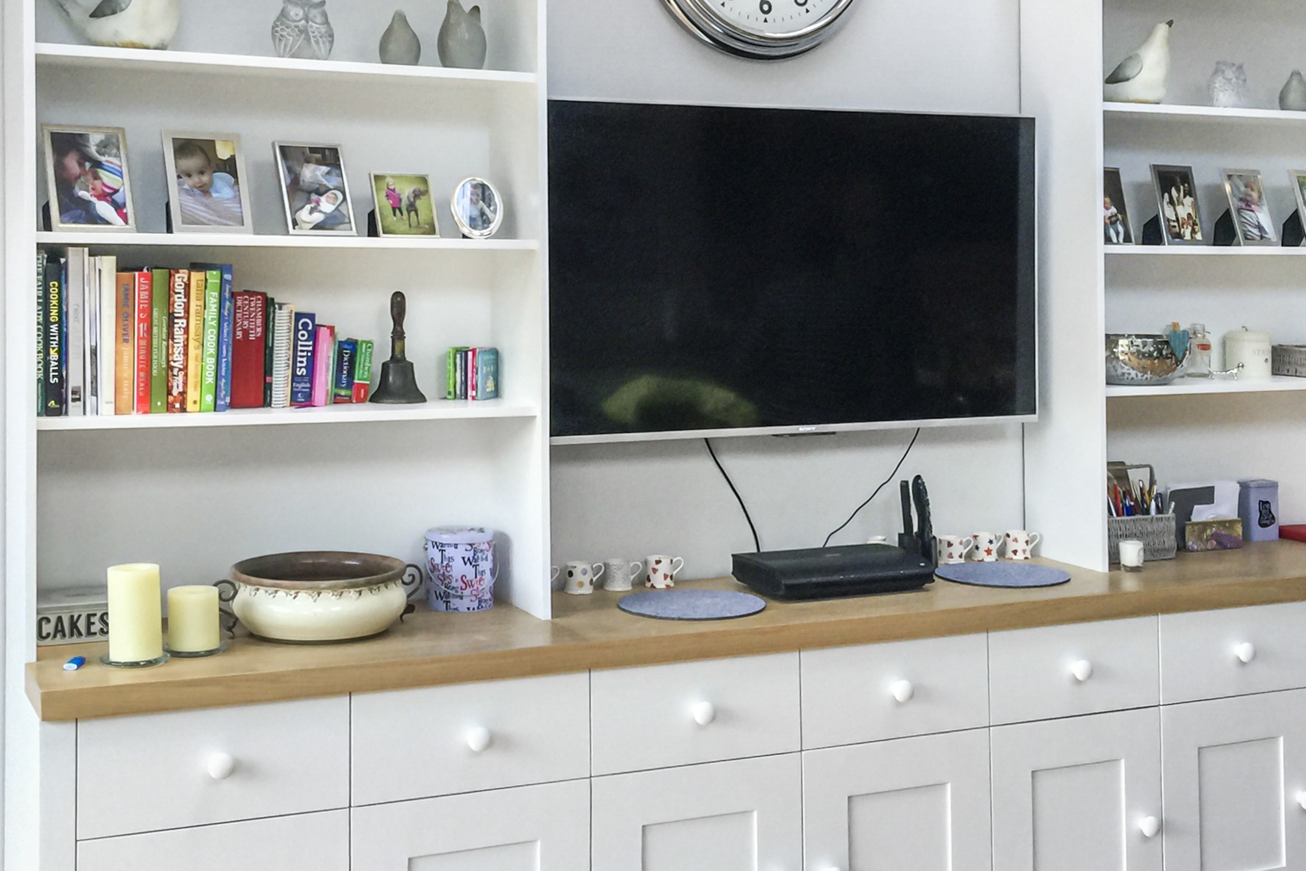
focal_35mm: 49
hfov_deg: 40.3
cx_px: 671
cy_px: 454
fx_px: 1777
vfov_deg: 27.5
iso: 32
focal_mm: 4.15
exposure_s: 1/35
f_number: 2.2
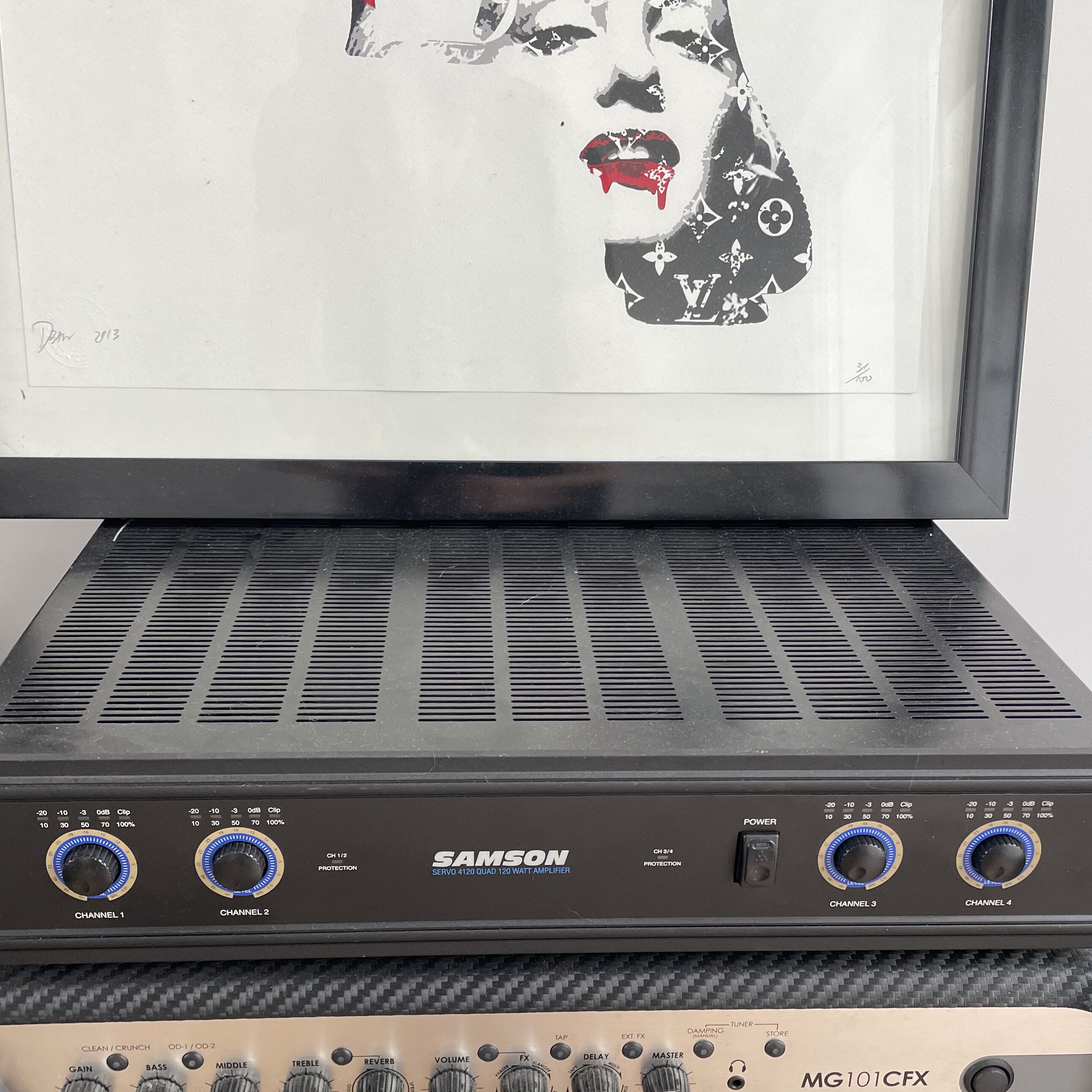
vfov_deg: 45.5
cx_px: 539
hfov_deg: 46.0
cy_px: 709
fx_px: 1285
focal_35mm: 36
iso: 80
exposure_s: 1/121
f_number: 1.6
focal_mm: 4.2
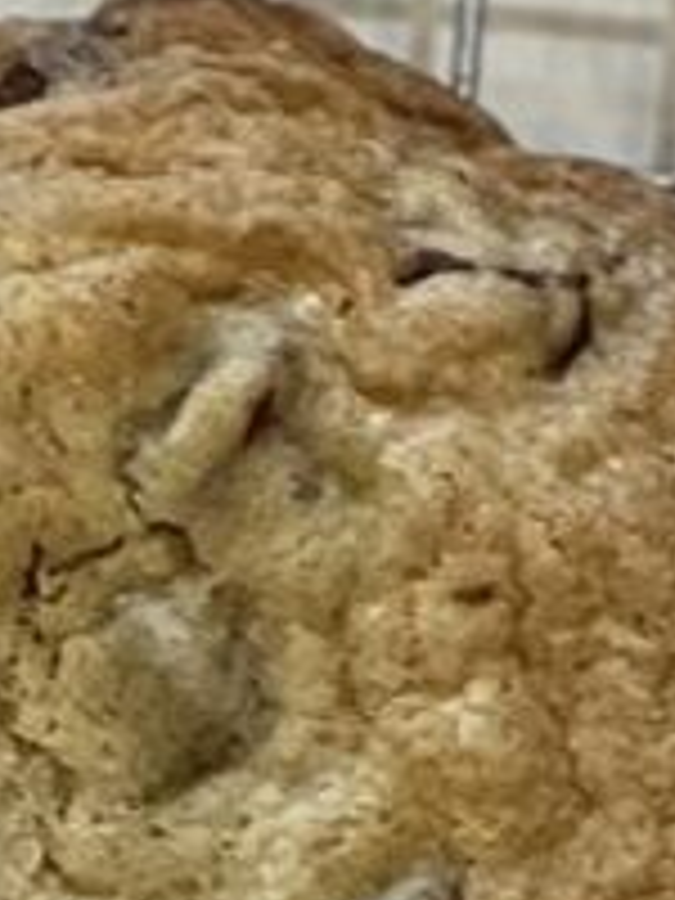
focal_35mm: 591
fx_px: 15366
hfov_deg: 2.5
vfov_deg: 3.3
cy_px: 2552
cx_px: -508
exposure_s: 1/120
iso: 200
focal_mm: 9
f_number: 2.8
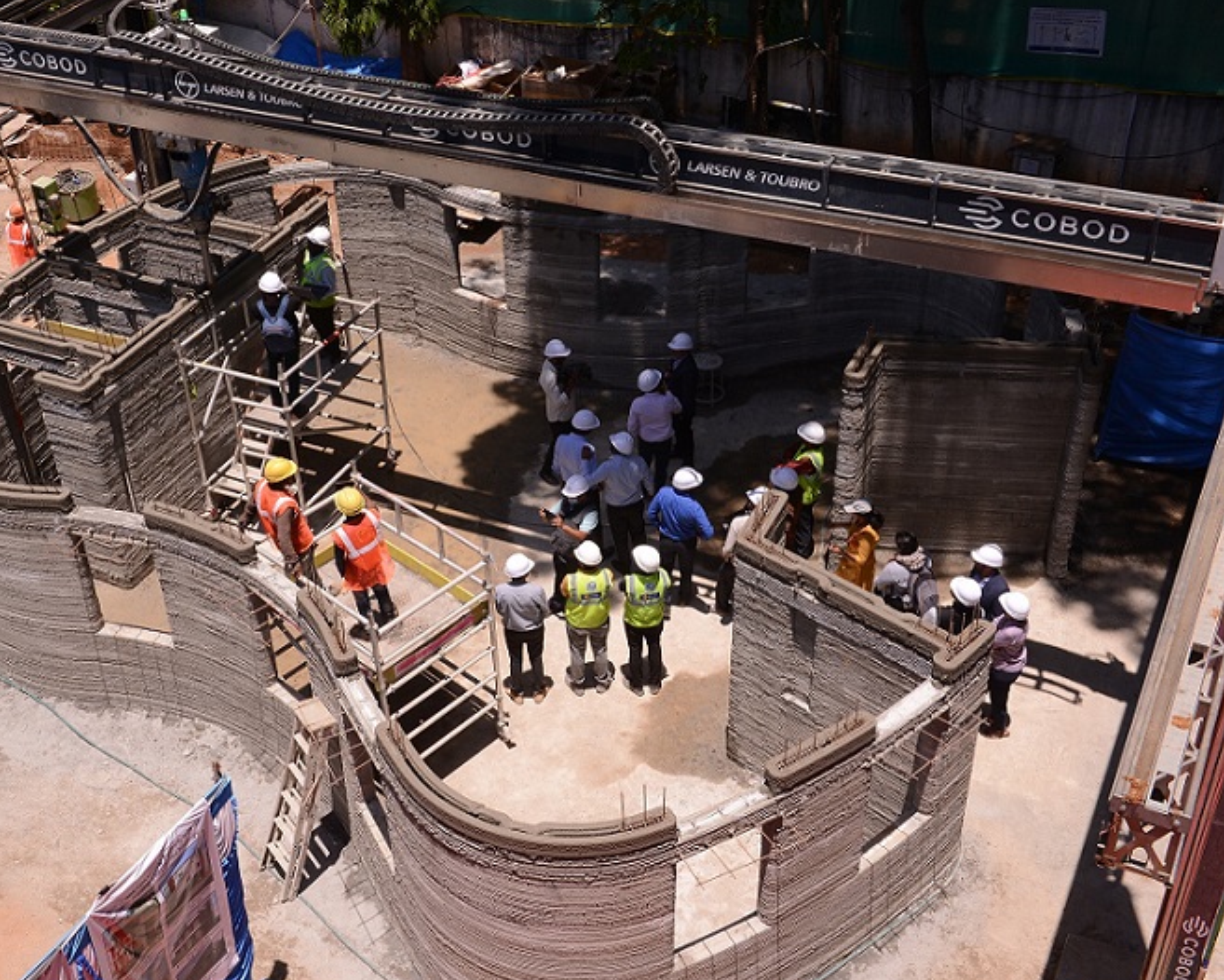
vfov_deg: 34.2
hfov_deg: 41.8
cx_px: 479
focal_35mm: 44
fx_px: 1594
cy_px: 495
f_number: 18
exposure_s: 1/125
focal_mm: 38
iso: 250
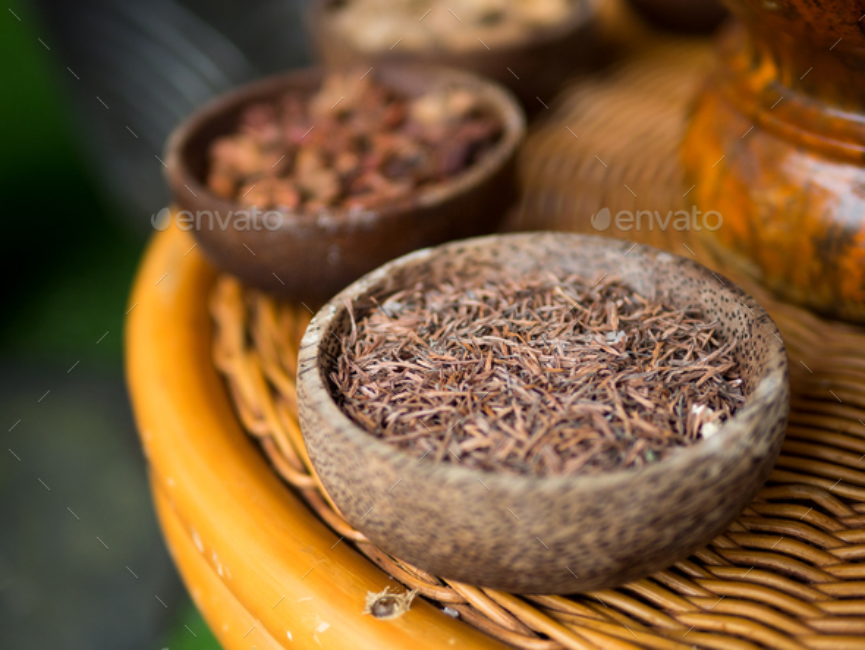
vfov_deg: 29.1
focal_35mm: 50
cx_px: 432
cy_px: 325
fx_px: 1250
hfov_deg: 38.2
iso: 200
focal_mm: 25
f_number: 1.6
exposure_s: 1/1250
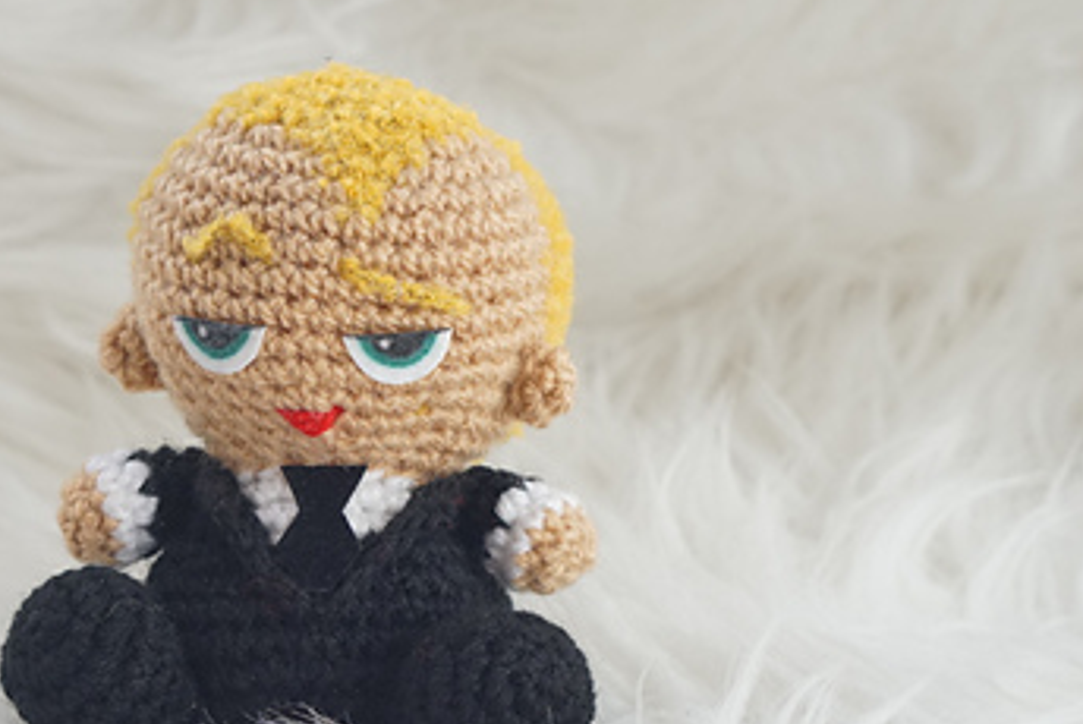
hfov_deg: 18.7
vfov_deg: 12.6
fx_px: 3282
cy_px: 400
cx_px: 340
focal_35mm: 109
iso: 1000
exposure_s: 1/160
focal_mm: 50
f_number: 5.6
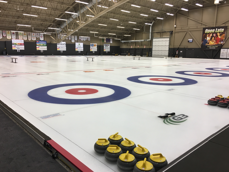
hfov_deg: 61.7
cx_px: 114
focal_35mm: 29
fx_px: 192
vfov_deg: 48.2
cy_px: 86
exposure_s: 1/40
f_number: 2.2
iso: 25
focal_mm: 4.15
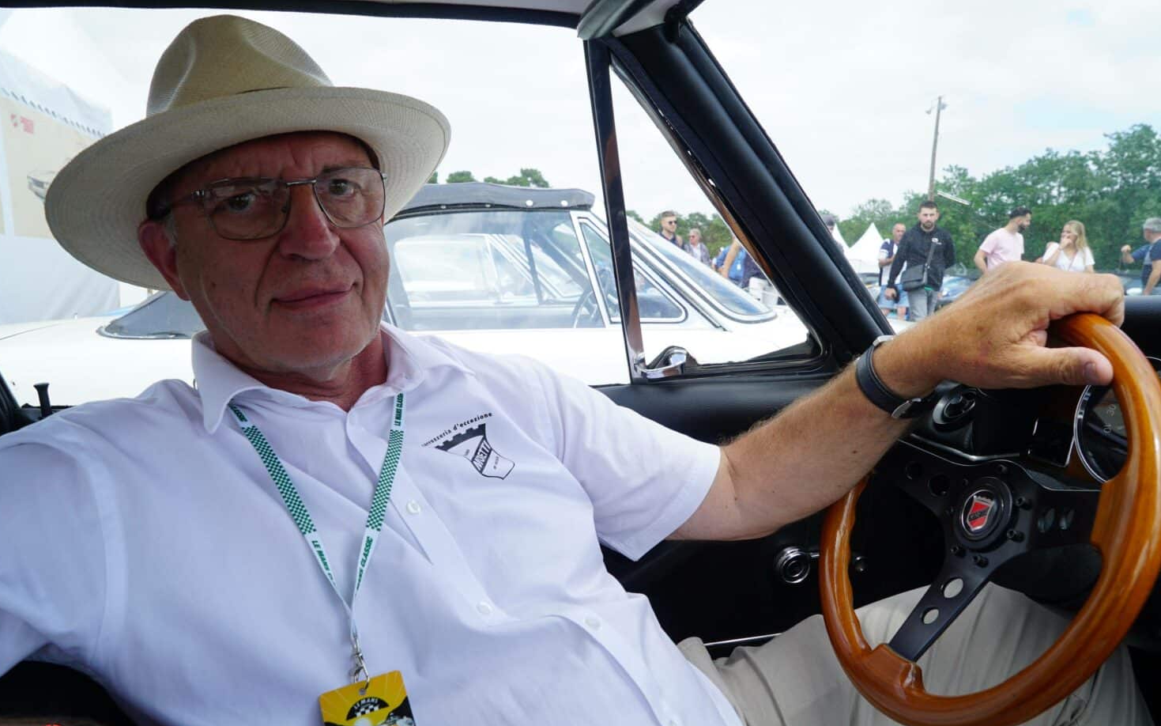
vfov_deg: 49.3
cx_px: 569
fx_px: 791
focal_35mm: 25
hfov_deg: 72.5
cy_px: 383
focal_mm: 24
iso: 100
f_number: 9
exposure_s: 1/80
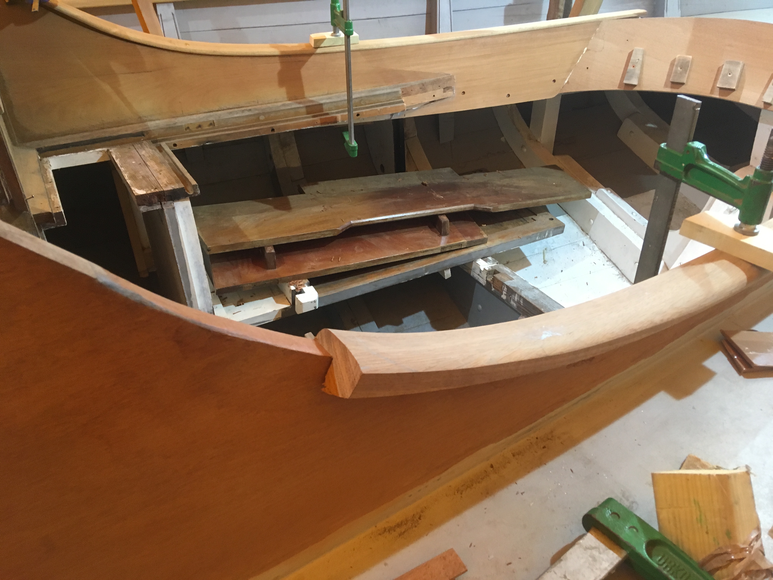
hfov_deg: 61.7
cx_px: 386
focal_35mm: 29
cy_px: 290
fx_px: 648
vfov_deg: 48.2
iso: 160
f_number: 2.2
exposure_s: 1/33
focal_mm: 4.15
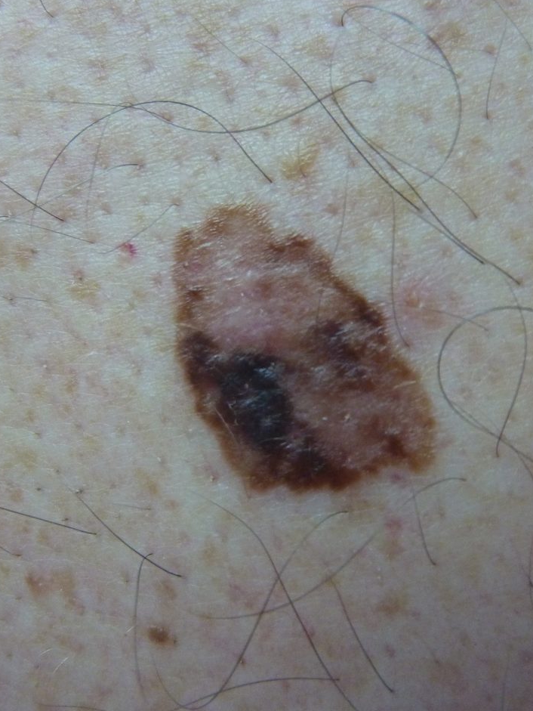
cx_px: 282
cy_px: 360
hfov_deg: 41.8
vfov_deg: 53.9
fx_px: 698
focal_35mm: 34
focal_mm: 4.1
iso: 320
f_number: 3.3
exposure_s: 1/30
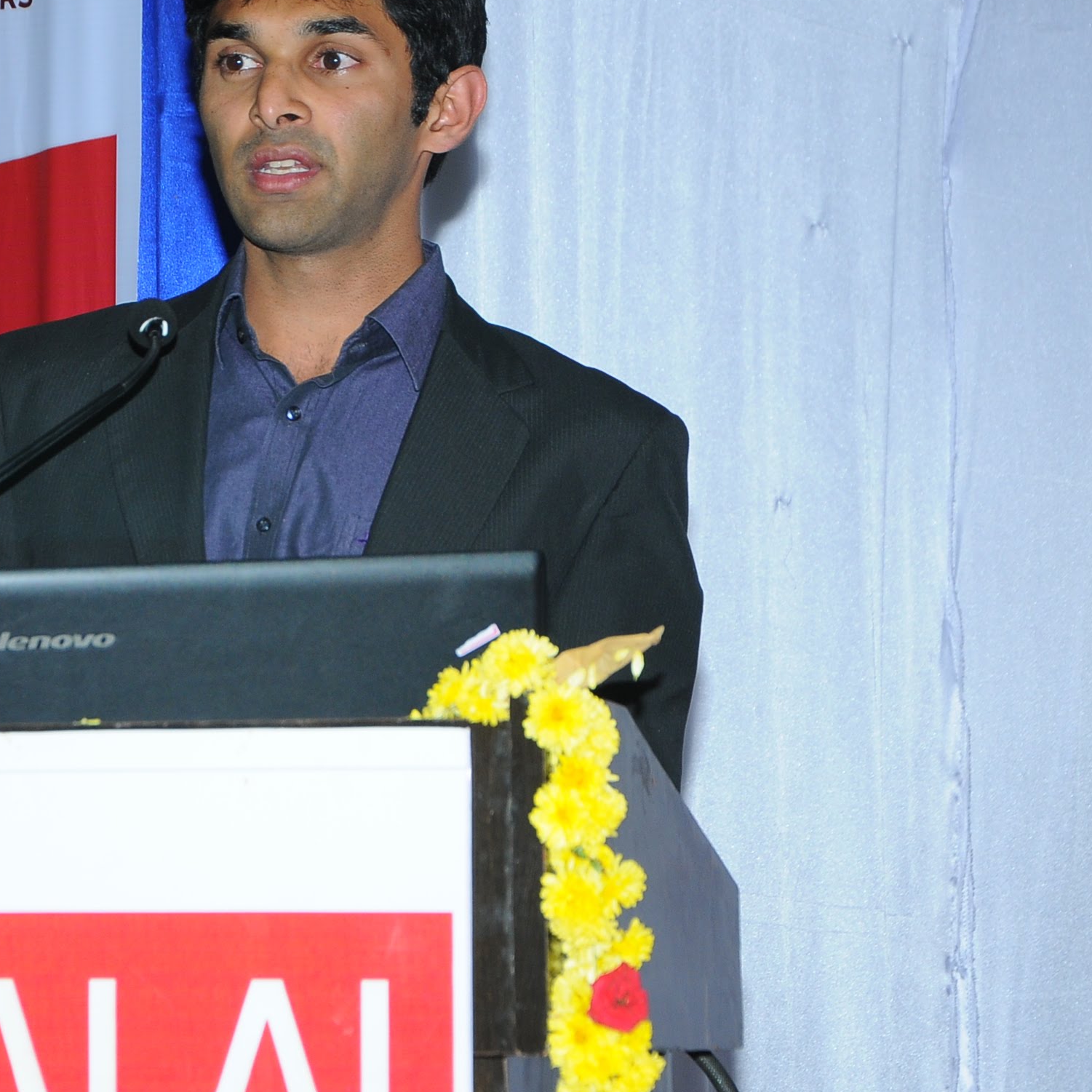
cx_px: 111
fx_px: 6817
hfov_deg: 9.1
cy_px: 557
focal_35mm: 191
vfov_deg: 9.2
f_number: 5.6
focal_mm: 70
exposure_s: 1/125
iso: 320
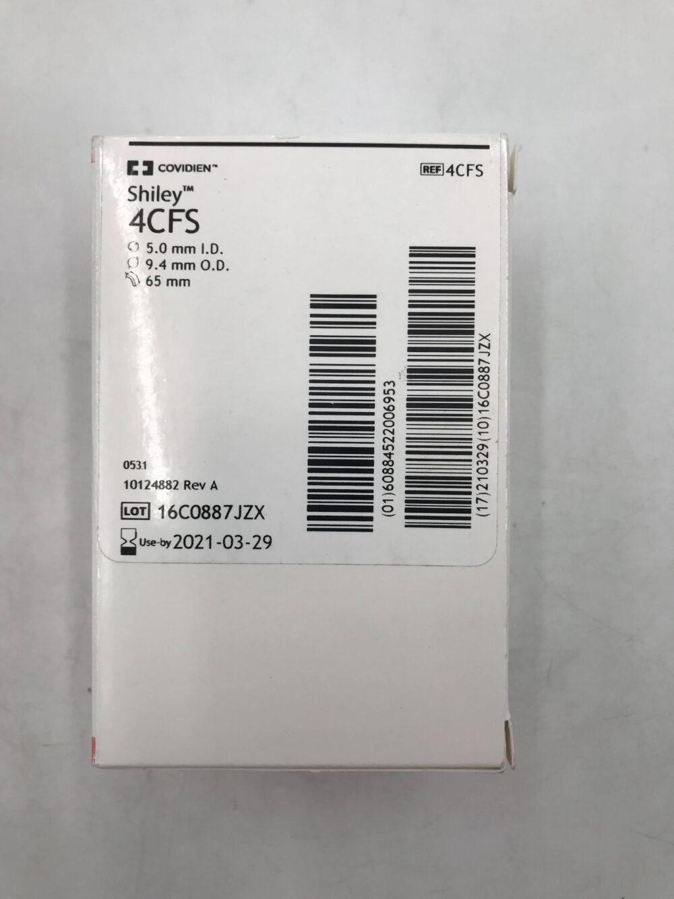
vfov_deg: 63.4
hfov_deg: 49.8
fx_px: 727
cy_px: 450
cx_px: 337
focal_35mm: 28
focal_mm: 3.99
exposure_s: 1/147
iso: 20
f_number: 1.8
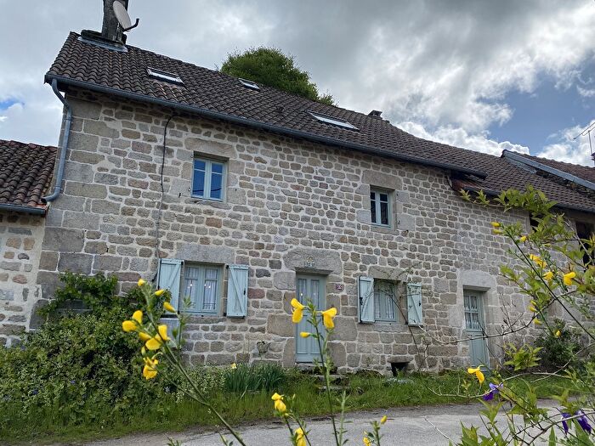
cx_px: 298
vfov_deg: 53.1
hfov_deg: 67.3
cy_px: 223
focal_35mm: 26
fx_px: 447
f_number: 1.8
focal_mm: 4.25
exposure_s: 1/2967
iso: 32
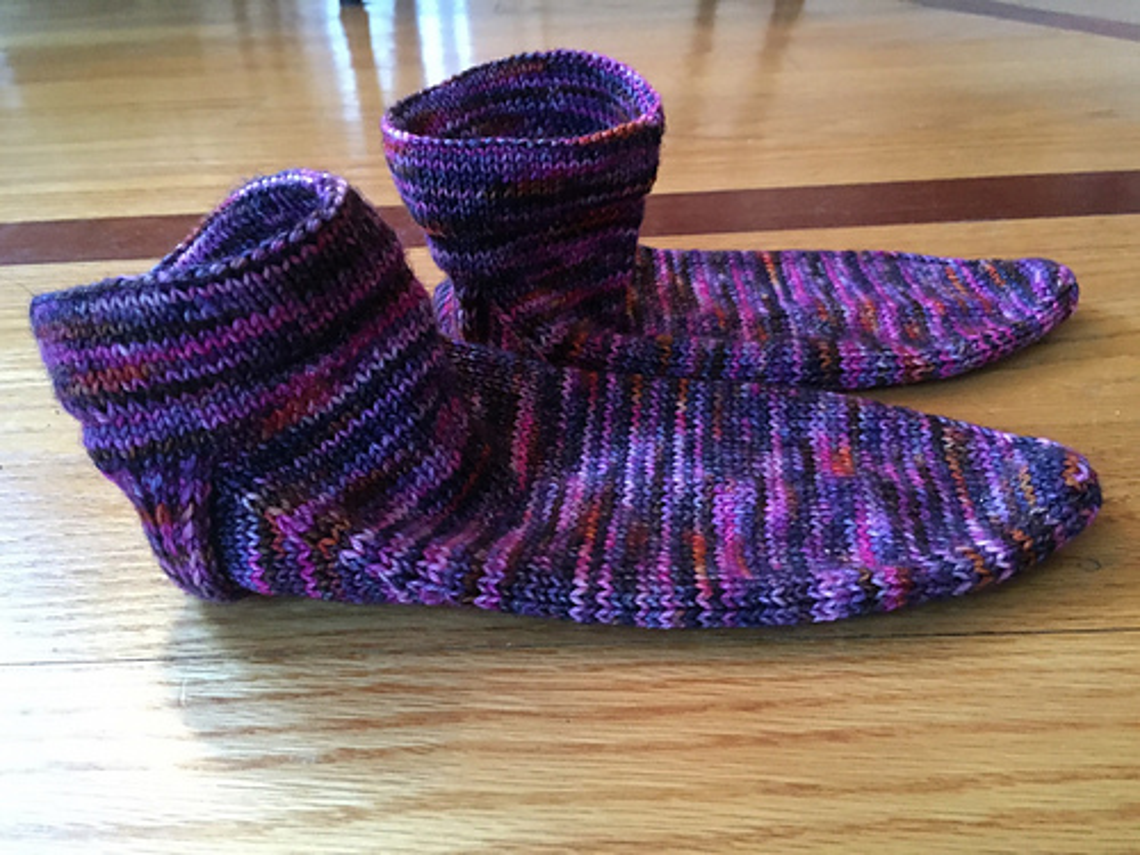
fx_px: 955
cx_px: 570
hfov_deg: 61.7
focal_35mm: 29
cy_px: 428
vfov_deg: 48.2
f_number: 2.2
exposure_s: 1/15
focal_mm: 4.15
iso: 400
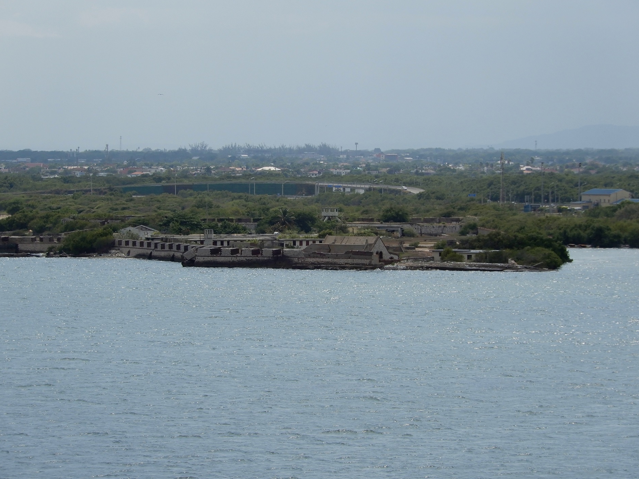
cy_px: 235
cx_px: 305
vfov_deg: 6.9
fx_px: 3987
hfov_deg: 9.2
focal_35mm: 216
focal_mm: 35.7
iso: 80
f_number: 5.6
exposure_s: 1/800
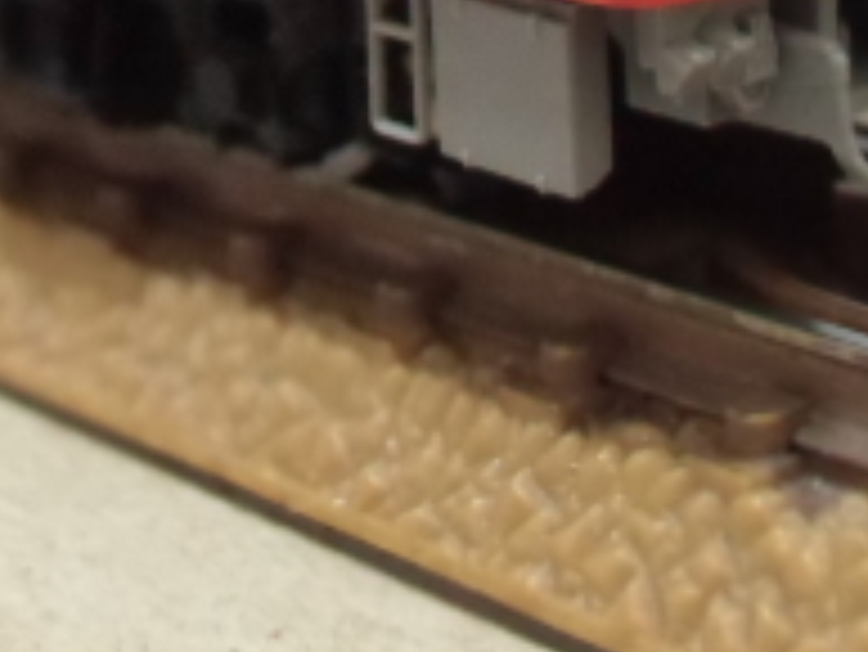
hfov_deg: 15.6
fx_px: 3161
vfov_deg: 11.3
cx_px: 261
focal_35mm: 126
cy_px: -346
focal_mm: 6.67
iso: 800
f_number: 3.9
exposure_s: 1/15
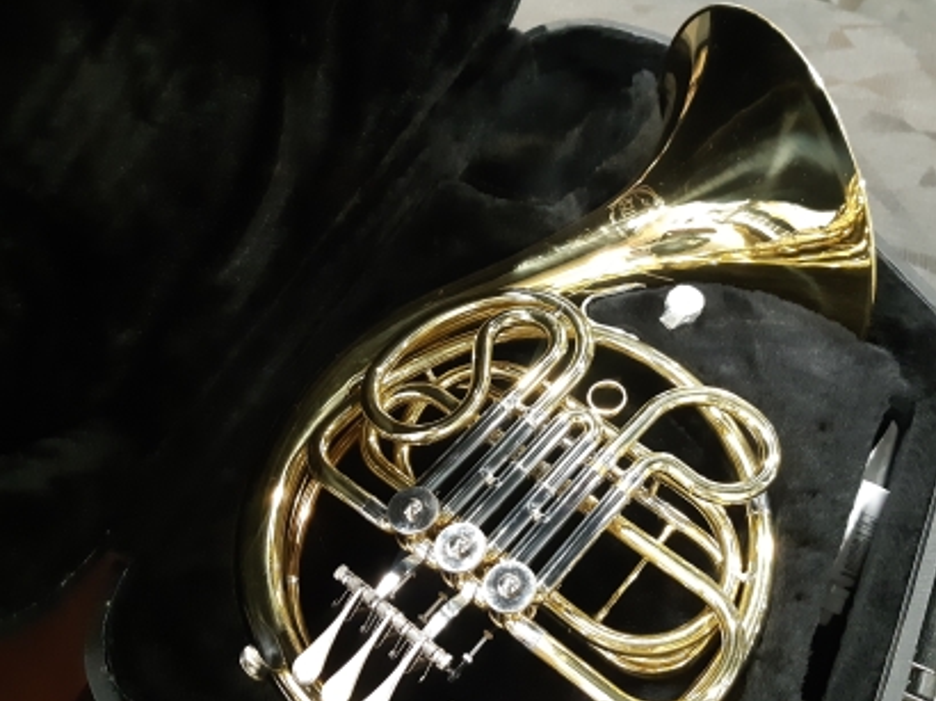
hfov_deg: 54.9
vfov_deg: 42.8
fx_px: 892
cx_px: 571
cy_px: 400
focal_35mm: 33
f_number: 1.7
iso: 640
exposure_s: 1/24
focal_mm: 3.93
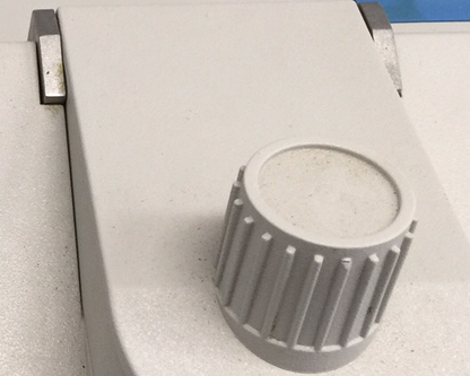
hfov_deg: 20.4
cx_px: -113
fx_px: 1210
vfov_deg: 17.7
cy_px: 211
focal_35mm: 87
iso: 32
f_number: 2.2
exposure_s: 1/33
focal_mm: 4.15
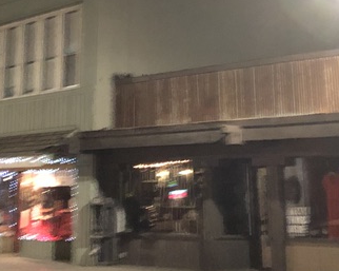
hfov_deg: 22.0
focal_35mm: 87
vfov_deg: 16.4
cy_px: -107
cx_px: 146
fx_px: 872
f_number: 1.8
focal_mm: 4
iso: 320
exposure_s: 1/4
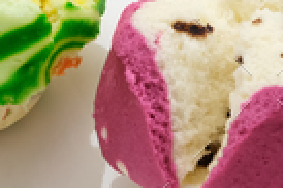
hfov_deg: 6.5
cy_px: -127
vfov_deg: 4.3
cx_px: 254
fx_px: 2473
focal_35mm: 315
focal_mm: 48.4
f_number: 11
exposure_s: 1/100
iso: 320
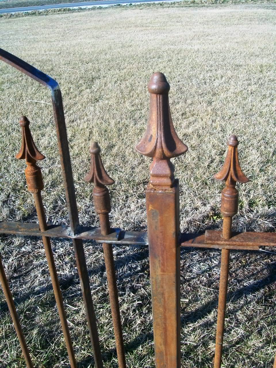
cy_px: 184
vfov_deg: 51.4
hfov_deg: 39.7
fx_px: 383
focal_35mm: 36
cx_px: 138
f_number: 4.8
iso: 80
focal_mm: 6
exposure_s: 1/320
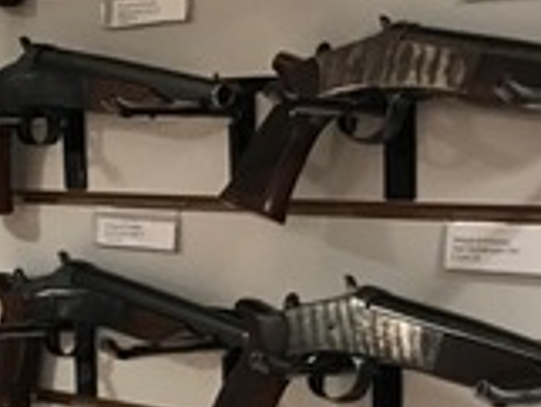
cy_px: 457
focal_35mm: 111
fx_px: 1736
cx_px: 440
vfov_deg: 13.1
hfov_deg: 17.6
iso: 40
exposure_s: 1/15
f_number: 1.8
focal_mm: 3.99
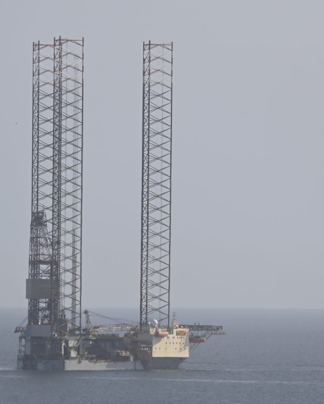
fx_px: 6209
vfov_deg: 3.7
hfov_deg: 3.0
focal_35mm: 518
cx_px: 176
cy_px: 241
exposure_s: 1/4000
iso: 400
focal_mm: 280
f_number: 5.6
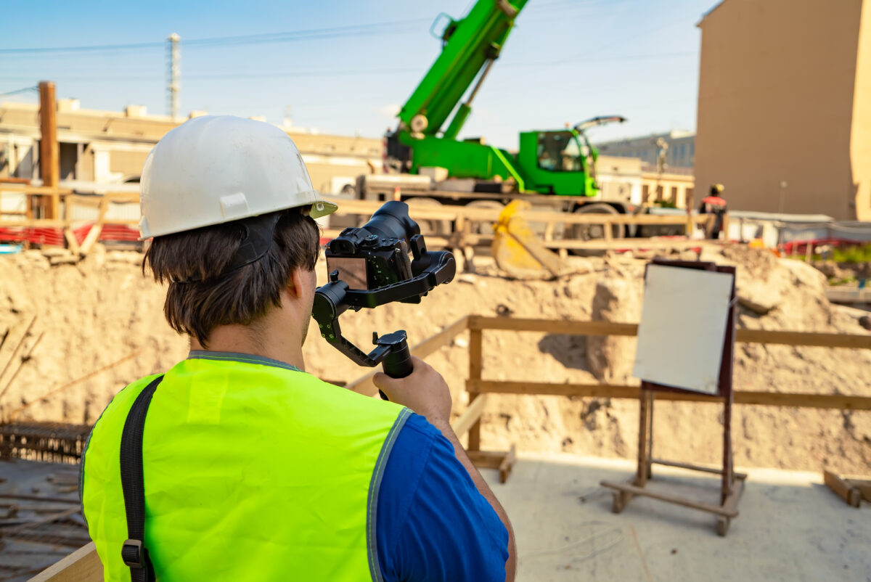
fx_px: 775
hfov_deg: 58.7
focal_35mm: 32
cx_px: 436
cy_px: 291
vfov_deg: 41.2
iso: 100
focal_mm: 32
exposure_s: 1/1000
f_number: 4
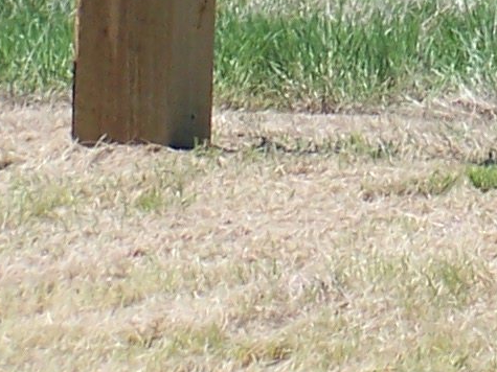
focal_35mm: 509
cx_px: 942
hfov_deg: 3.9
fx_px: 7306
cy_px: -521
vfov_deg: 2.9
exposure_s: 1/500
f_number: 4.5
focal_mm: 17.5
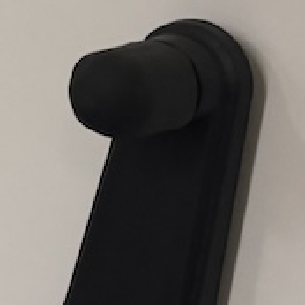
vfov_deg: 11.5
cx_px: -640
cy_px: -134
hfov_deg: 9.2
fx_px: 1465
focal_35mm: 147
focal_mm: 6.76
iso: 500
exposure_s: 1/60
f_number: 1.78
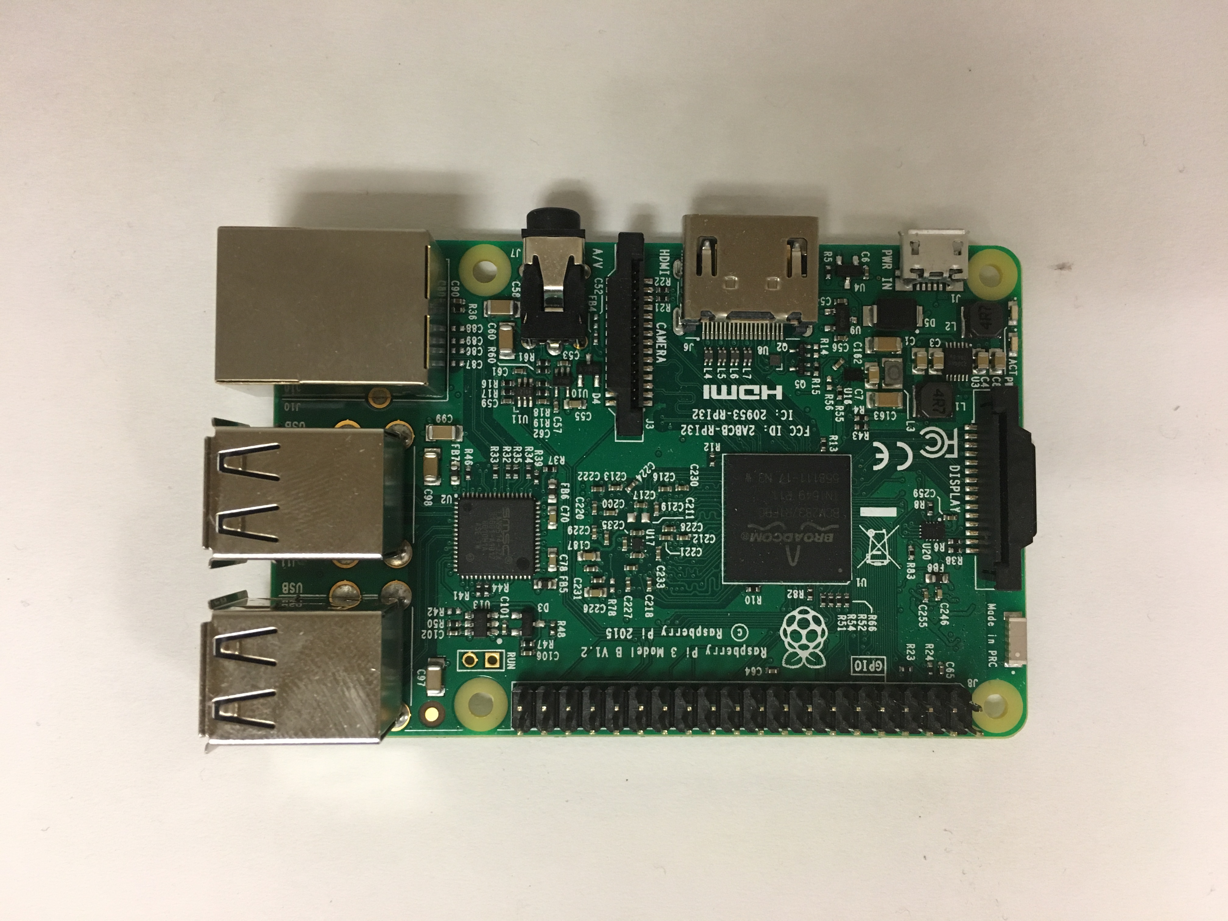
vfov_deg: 48.2
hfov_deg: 61.7
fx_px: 1029
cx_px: 614
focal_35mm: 29
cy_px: 460
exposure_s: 1/30
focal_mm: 4.15
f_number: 2.2
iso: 125
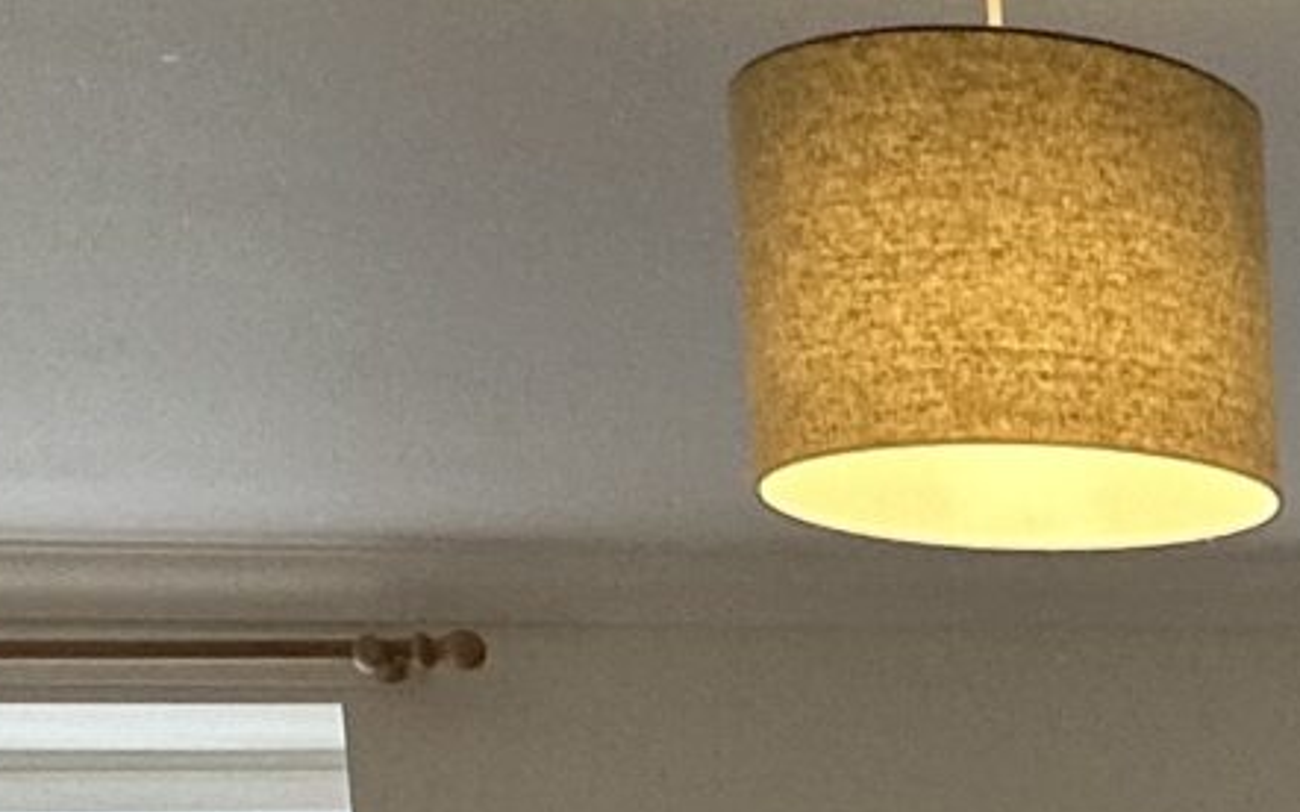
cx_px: 1838
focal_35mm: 86
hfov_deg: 21.1
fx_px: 3046
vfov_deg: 13.3
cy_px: 1550
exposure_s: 1/100
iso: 100
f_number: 2.2
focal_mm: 2.22
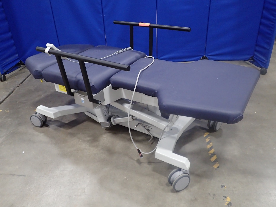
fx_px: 239
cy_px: 104
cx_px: 138
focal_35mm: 30
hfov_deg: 60.0
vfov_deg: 46.8
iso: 500
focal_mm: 5.5
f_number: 2.3
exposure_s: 1/30
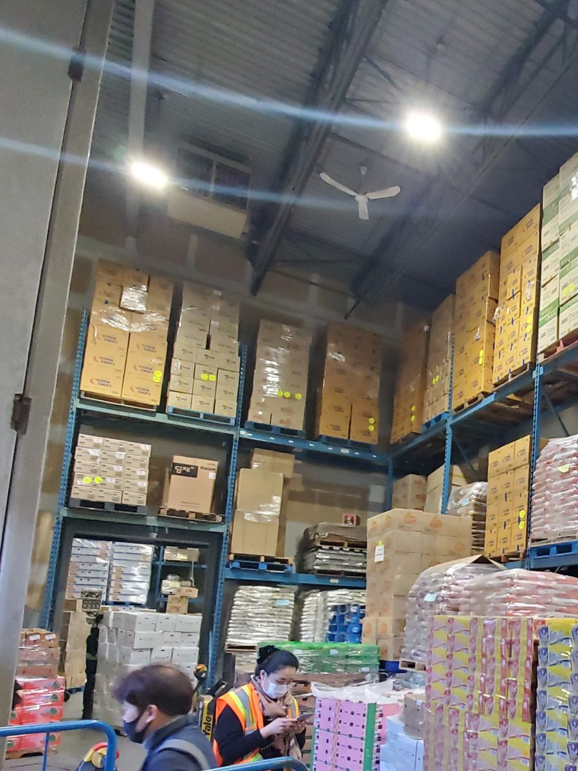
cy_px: 523
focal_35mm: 28
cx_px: 560
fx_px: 624
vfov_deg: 61.7
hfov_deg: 43.6
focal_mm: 1.8
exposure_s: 1/59
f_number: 2.2
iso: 500
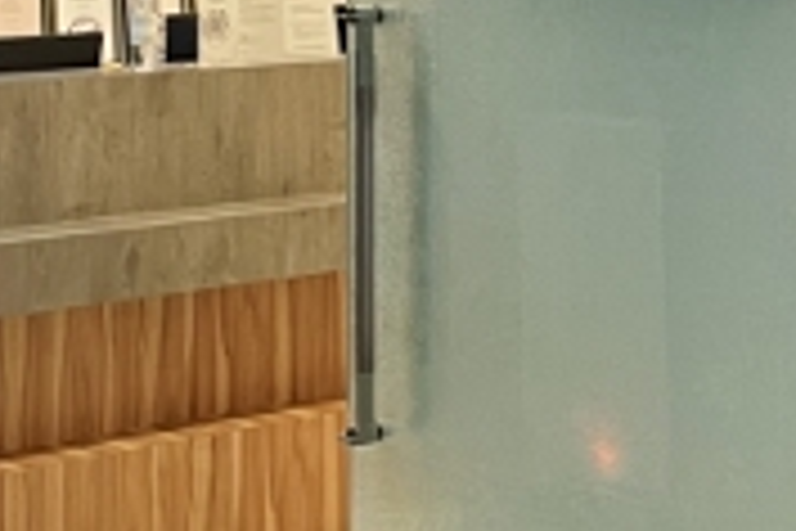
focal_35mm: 122
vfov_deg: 11.0
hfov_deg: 16.8
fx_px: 2697
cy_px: -108
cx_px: 382
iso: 400
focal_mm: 4.2
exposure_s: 1/33
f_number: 1.6
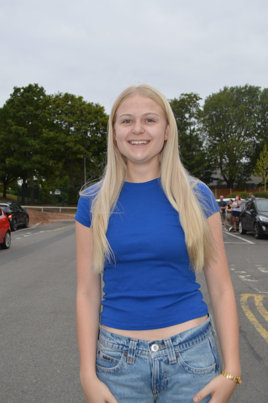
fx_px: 436
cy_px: 202
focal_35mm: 39
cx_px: 134
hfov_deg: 34.1
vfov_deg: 49.6
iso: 100
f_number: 4.5
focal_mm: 26
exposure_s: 1/200
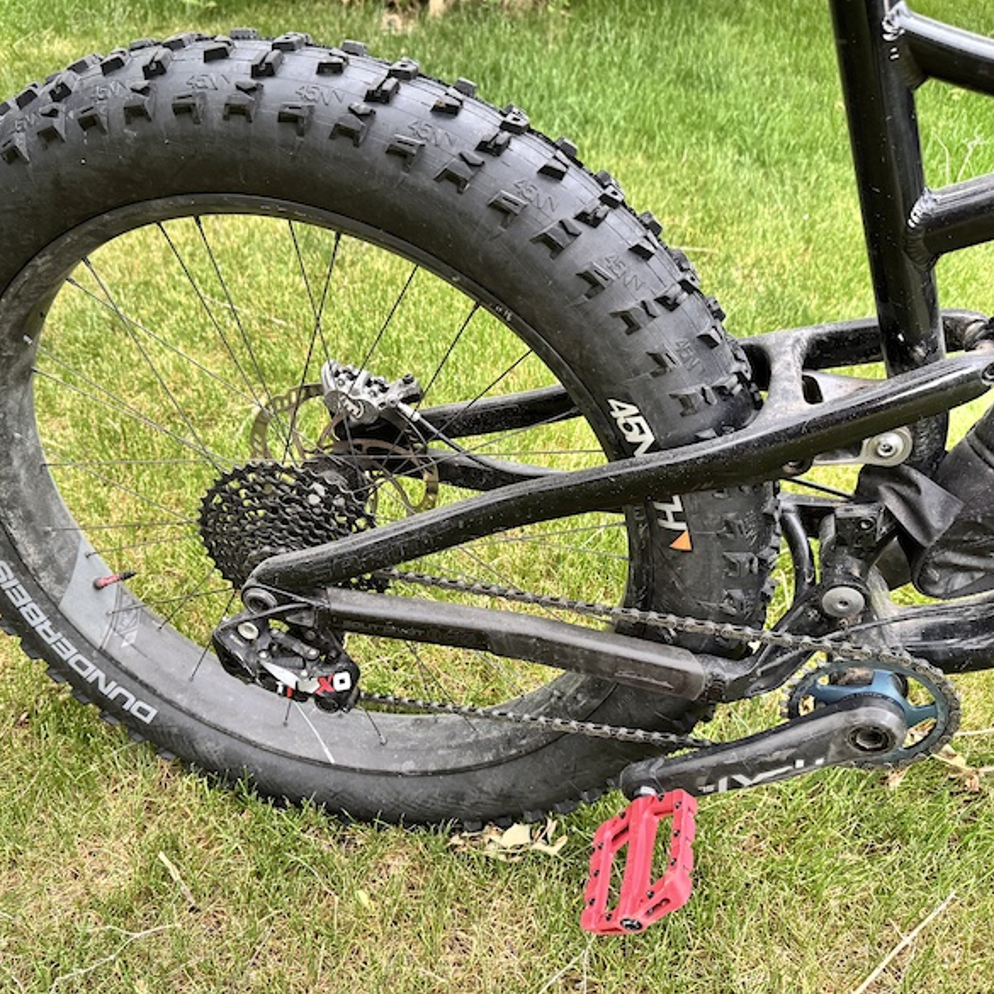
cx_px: 457
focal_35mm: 29
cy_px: 488
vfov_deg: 55.6
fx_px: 942
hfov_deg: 55.6
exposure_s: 1/60
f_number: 1.78
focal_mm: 6.76
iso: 640
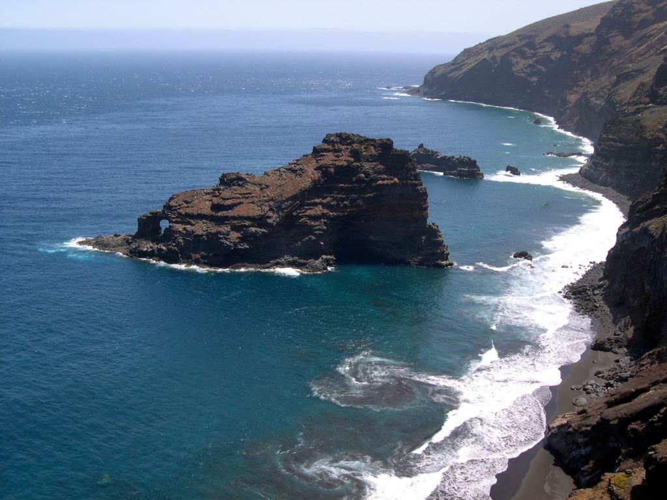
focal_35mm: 38
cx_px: 334
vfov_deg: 37.7
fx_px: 732
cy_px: 250
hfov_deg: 49.0
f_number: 7.6
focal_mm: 8
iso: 100
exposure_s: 1/148
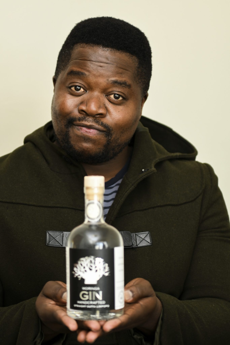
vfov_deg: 19.5
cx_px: 115
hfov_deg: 13.0
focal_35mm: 105
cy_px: 172
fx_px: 1006
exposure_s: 1/125
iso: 400
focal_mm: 70
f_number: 2.8
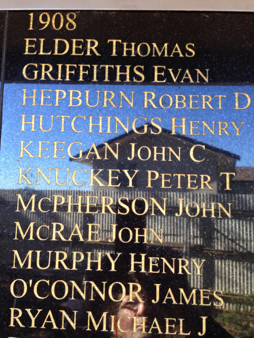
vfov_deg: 55.4
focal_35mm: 33
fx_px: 323
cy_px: 169
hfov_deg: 42.9
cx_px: 127
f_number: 2.4
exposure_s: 1/120
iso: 80
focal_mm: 4.12
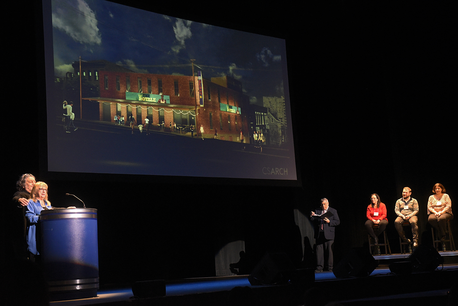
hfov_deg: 34.5
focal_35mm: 58
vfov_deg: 23.4
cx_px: 229
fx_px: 738
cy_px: 153
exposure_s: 1/100
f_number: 7.1
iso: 6400
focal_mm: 58
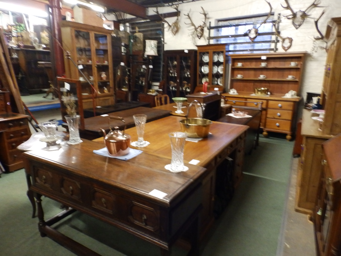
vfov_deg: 61.1
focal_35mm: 22
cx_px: 170
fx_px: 217
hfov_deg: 76.4
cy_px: 128
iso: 800
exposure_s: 1/10
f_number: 3.4
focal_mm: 4
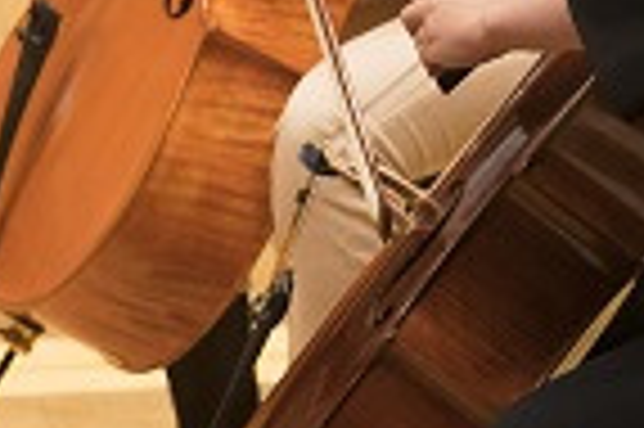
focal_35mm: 992
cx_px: -333
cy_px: -347
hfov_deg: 2.1
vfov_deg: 1.4
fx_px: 17725
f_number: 2.8
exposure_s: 1/1000
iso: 2000
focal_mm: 142
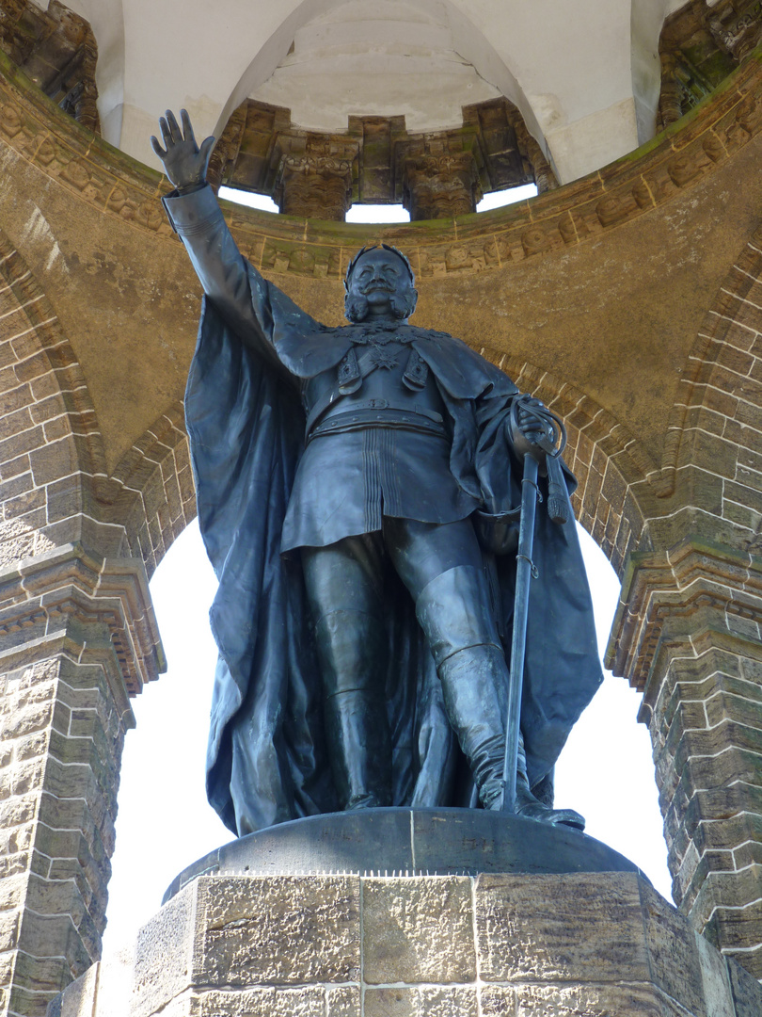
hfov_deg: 30.3
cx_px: 381
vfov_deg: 39.7
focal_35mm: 48
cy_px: 508
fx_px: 1409
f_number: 3.2
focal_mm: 8.5
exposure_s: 1/60
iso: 80
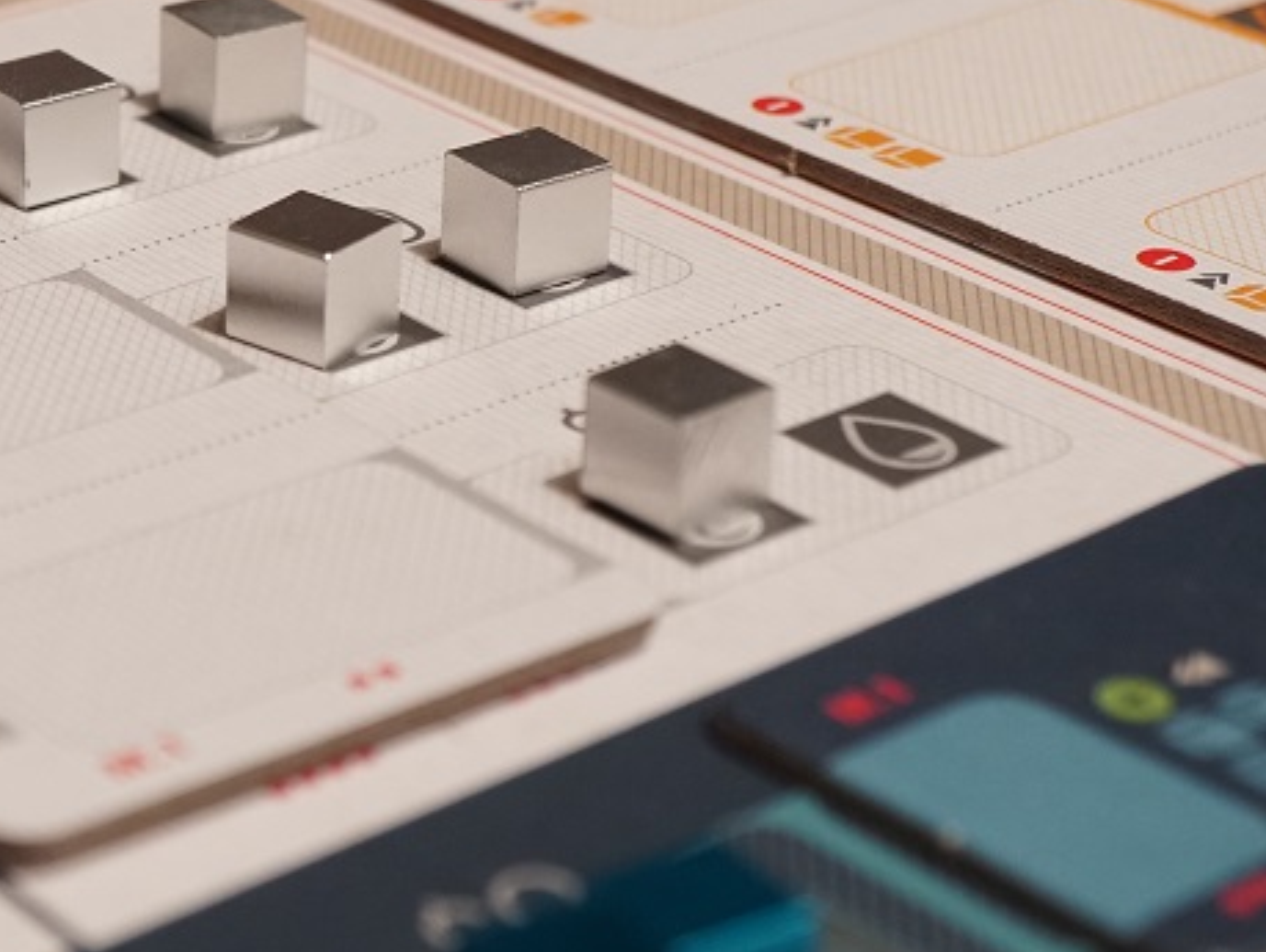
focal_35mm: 113
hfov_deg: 17.0
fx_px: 4136
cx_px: -30
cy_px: 232
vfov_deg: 13.1
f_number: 5
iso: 1000
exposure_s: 1/100
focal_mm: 30
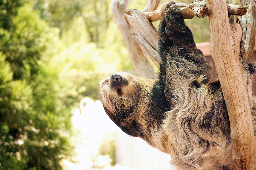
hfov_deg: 24.6
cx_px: 128
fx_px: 586
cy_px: 85
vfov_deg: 16.5
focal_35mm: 82
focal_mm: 55
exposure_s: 1/800
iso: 1600
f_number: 4
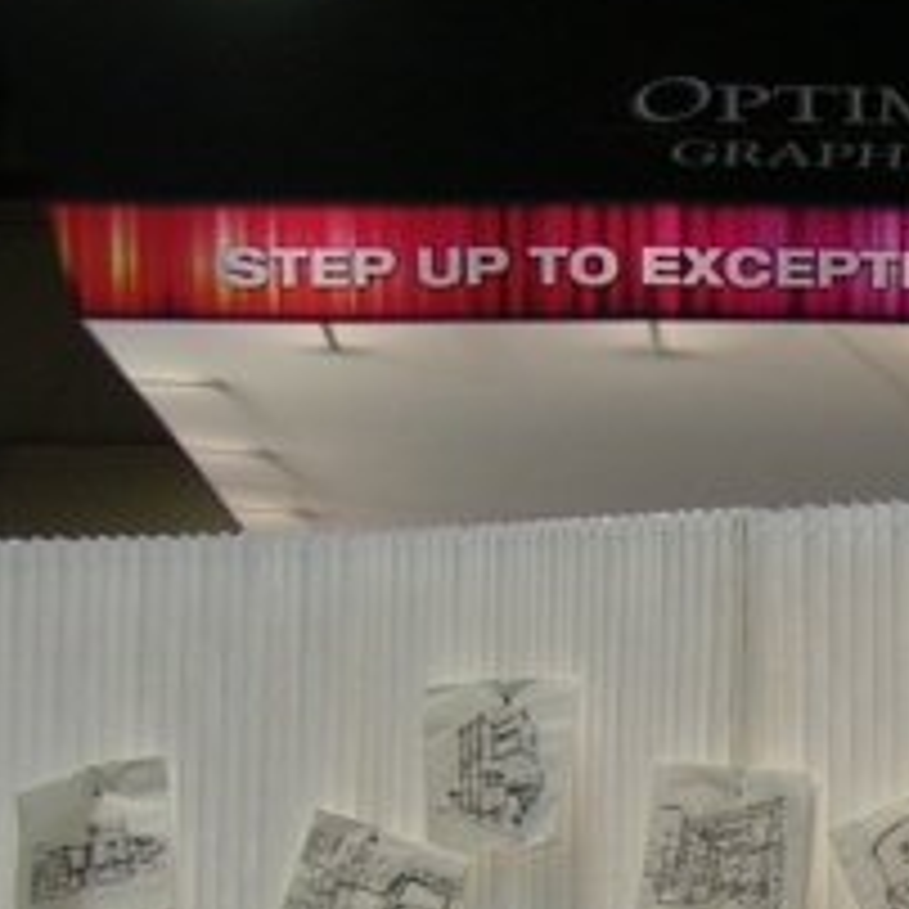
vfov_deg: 13.3
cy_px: 1206
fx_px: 3743
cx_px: 1472
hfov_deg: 12.9
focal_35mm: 126
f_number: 2.7
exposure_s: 1/29.4
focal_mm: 6
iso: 50
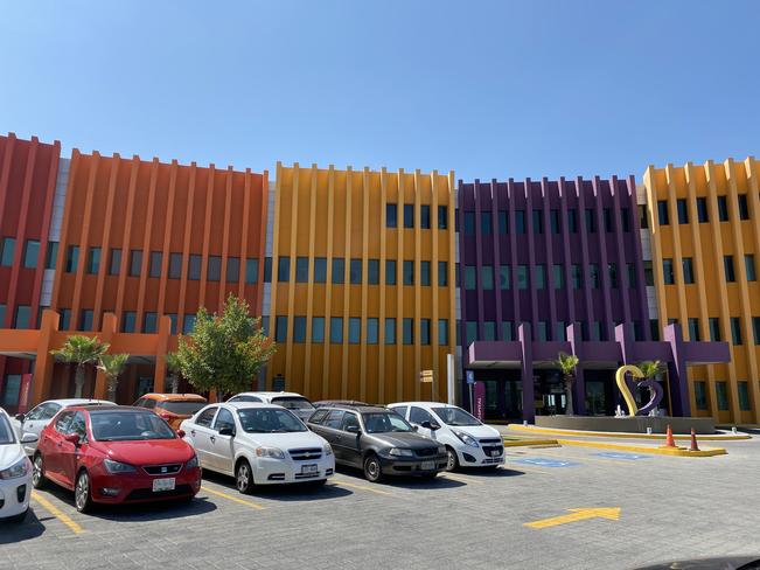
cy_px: 285
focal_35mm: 26
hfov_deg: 67.3
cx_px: 380
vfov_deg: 53.0
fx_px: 571
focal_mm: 4.25
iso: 32
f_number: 1.8
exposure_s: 1/2577
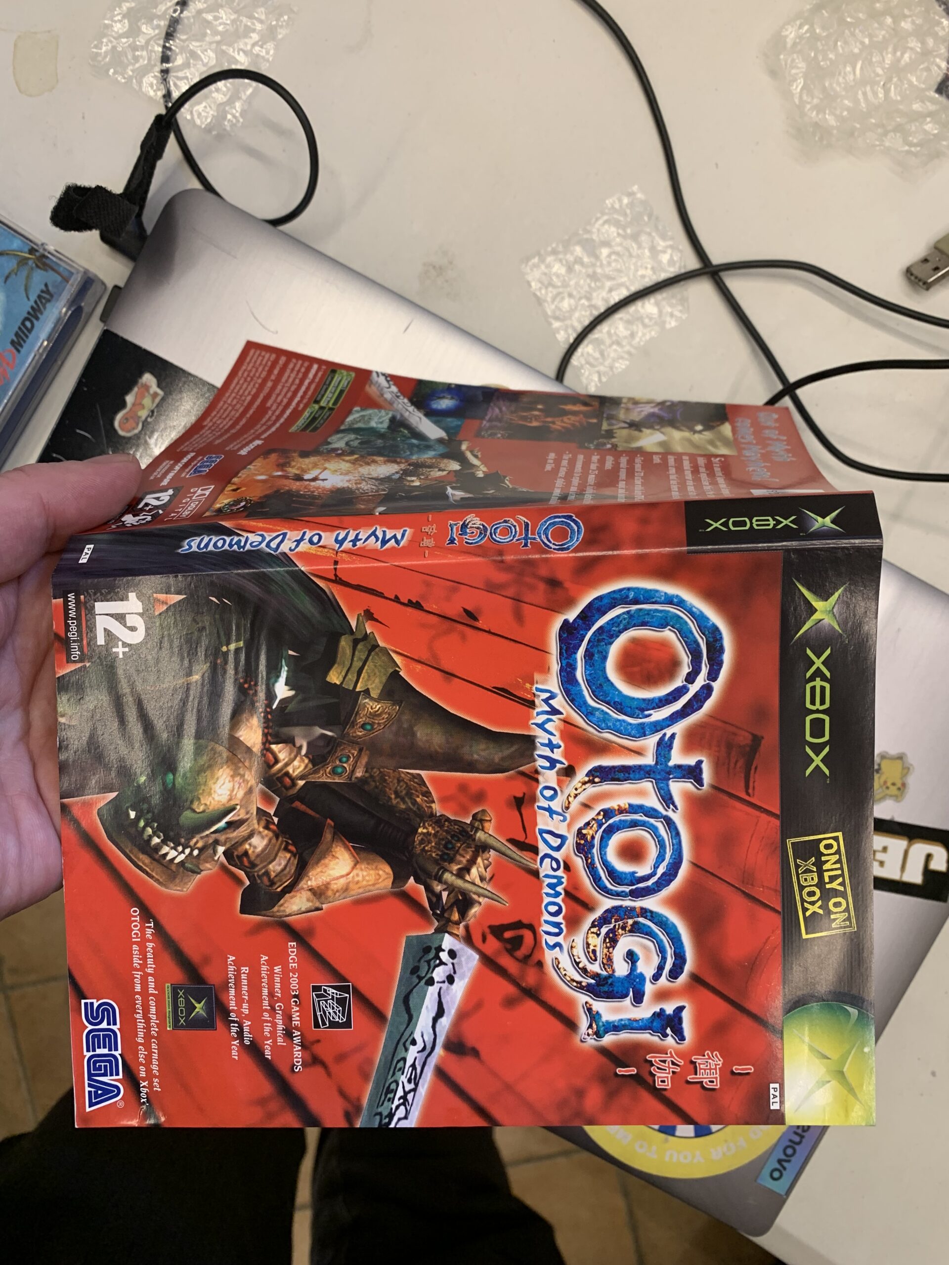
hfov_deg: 53.1
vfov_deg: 67.3
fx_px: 950
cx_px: 474
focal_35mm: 26
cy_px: 632
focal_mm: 4.25
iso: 80
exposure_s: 1/50
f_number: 1.8
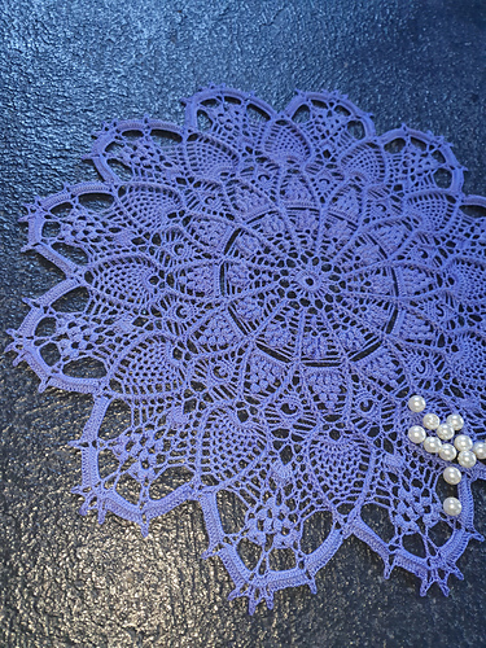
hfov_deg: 53.1
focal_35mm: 26
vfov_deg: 67.3
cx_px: 243
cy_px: 324
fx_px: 487
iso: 125
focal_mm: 4.32
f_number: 1.5
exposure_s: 1/50
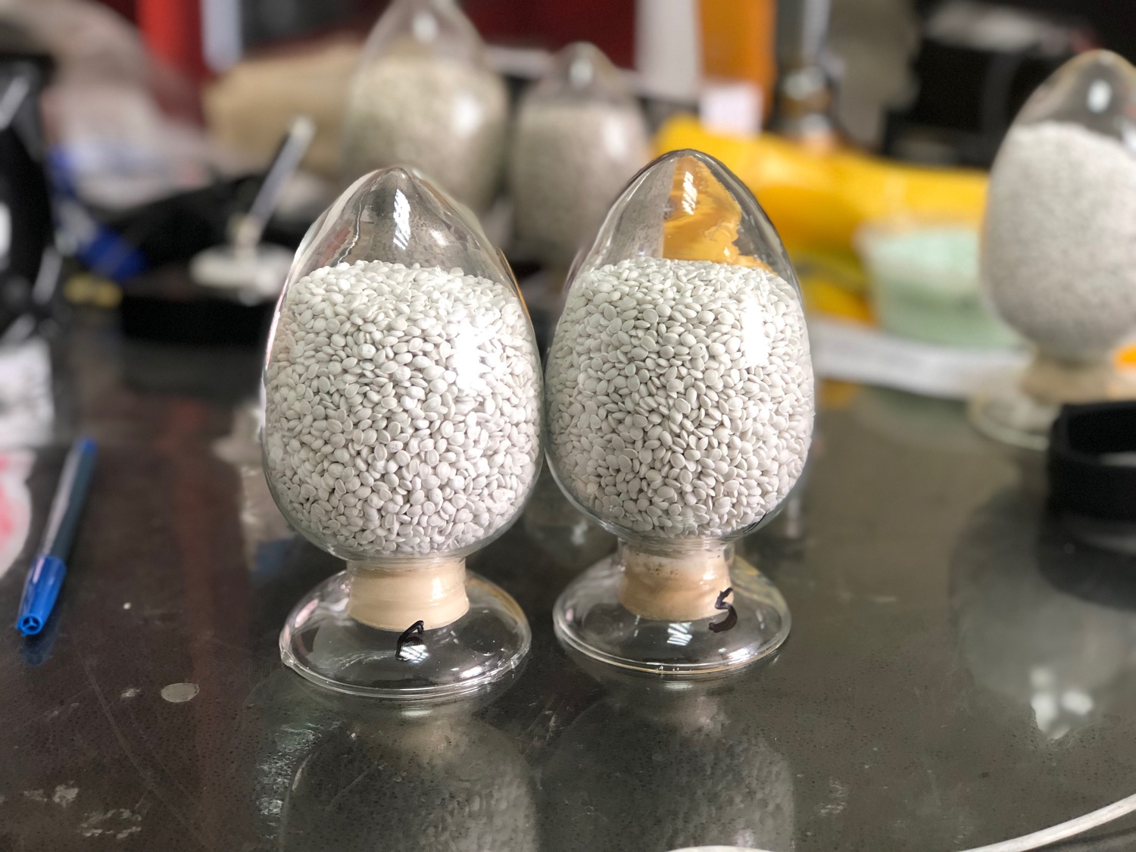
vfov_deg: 25.7
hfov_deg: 33.8
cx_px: 568
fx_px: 1871
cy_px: 426
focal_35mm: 57
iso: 160
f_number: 2.8
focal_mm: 6.6
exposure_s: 1/33
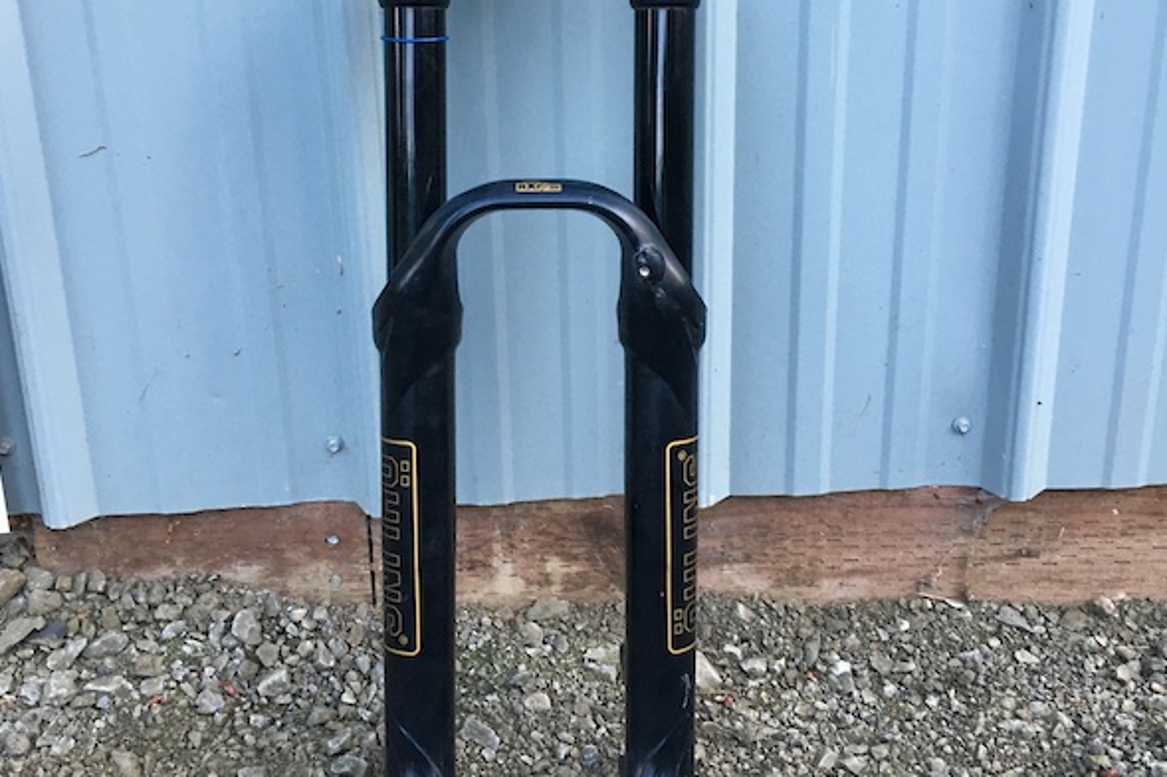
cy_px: 216
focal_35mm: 41
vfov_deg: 32.1
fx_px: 1328
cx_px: 579
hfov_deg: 47.4
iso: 40
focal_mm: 4.15
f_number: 2.2
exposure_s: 1/30
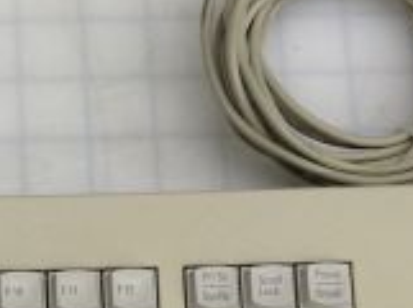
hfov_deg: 15.6
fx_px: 1464
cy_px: 424
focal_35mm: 123
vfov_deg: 11.6
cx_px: -56
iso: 32
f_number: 2.4
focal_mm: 3.3
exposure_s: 1/30
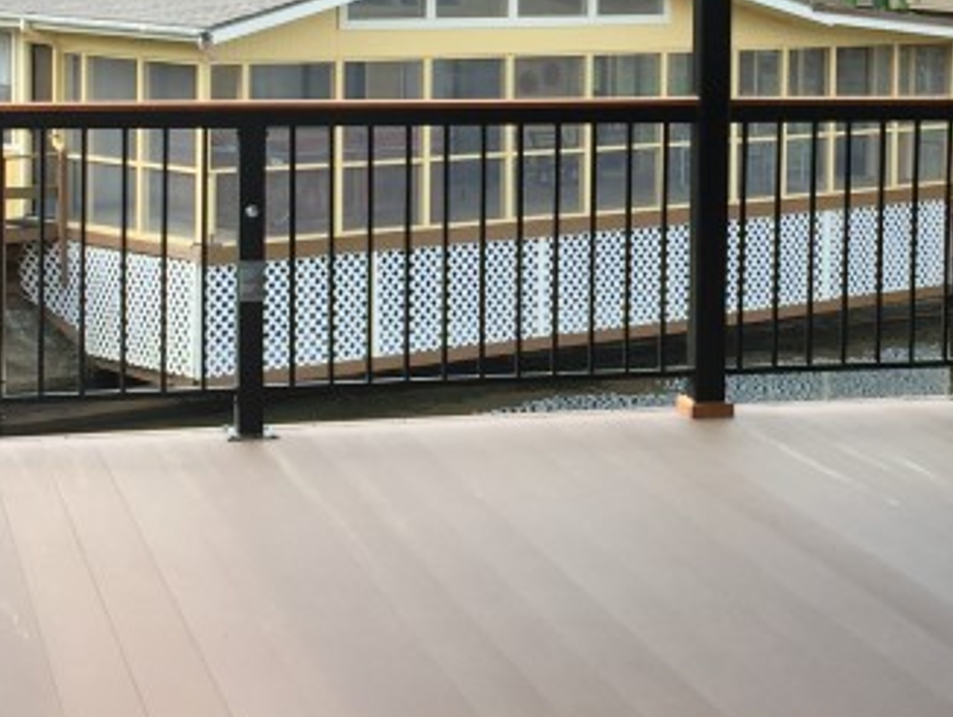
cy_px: 146
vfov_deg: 16.1
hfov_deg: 21.5
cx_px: 602
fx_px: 2507
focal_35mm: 91
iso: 32
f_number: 2.2
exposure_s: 1/557
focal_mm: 4.15
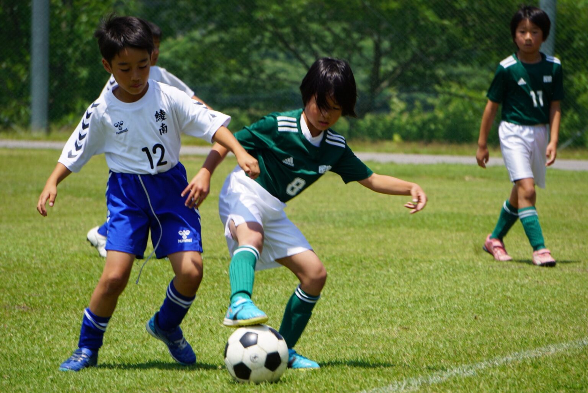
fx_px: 4340
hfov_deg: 7.8
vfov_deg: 5.2
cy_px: 196
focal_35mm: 266
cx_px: 294
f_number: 7.1
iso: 100
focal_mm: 177
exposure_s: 1/320
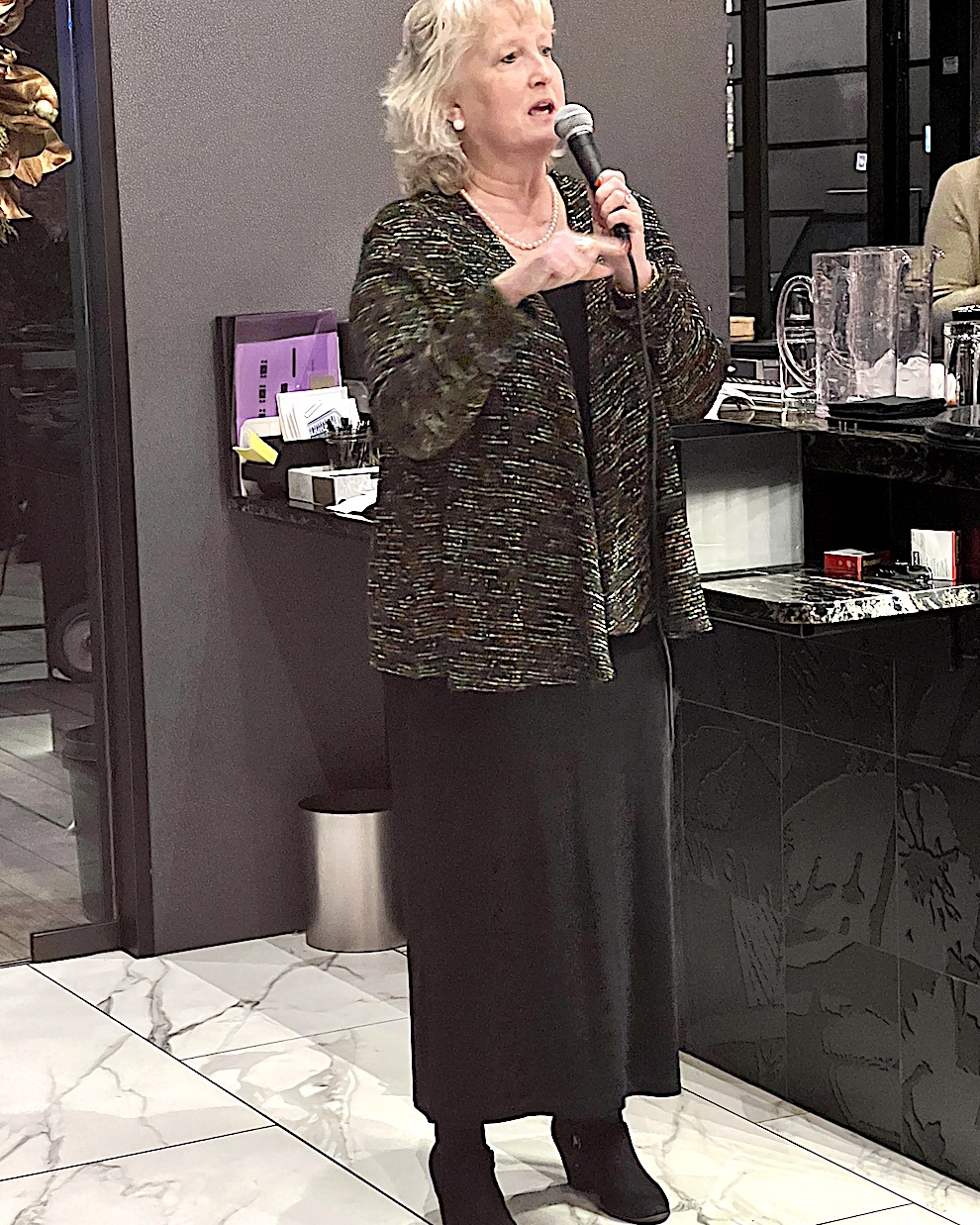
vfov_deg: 23.6
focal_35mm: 81
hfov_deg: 19.0
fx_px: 2936
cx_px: 493
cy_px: 592
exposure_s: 1/20
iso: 1600
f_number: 2.8
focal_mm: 9
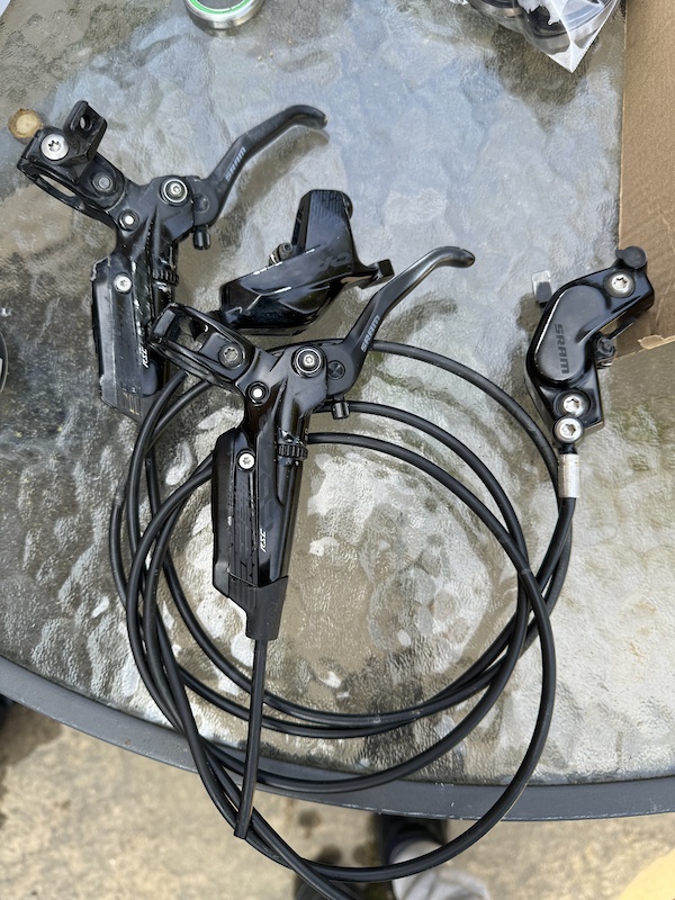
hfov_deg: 56.8
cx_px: 338
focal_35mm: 24
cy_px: 450
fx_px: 624
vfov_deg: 71.6
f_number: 1.78
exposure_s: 1/370
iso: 80
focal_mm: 6.76
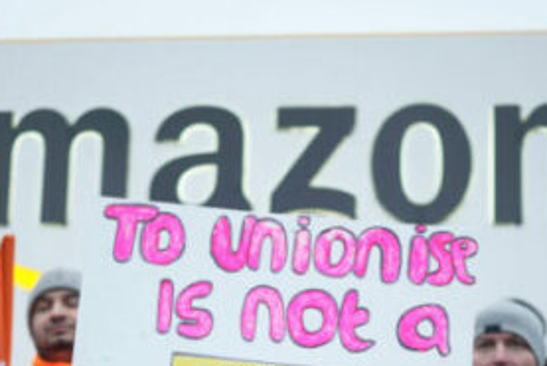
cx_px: 267
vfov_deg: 15.0
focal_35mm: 88
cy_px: 441
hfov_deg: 23.1
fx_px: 1338
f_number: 1.4
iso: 500
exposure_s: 1/350
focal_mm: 35
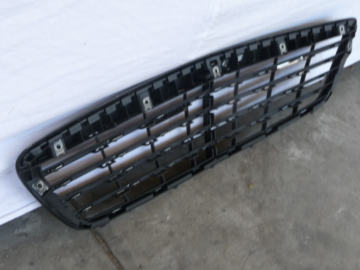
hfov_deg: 41.2
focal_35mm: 46
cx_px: 180
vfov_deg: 31.5
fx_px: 478
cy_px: 135
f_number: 3.6
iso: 100
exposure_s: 1/60
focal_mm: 5.6
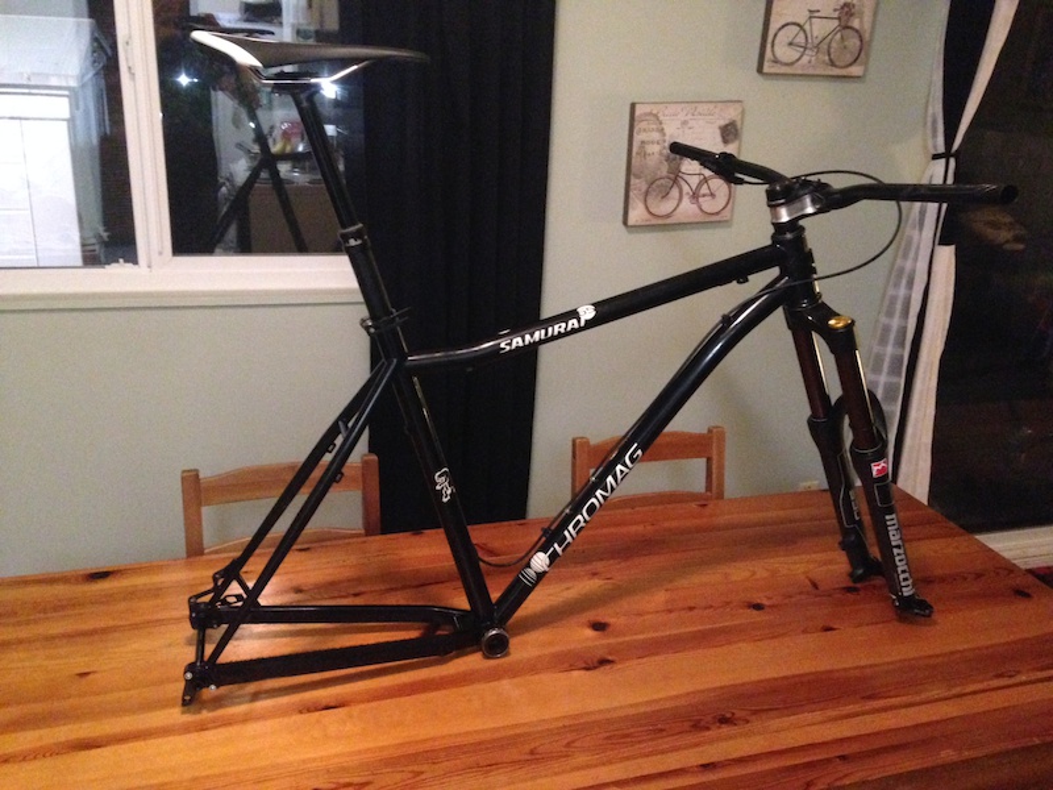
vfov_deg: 42.9
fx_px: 1004
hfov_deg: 55.4
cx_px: 526
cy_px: 395
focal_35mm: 33
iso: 800
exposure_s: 1/15
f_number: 2.4
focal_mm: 4.12
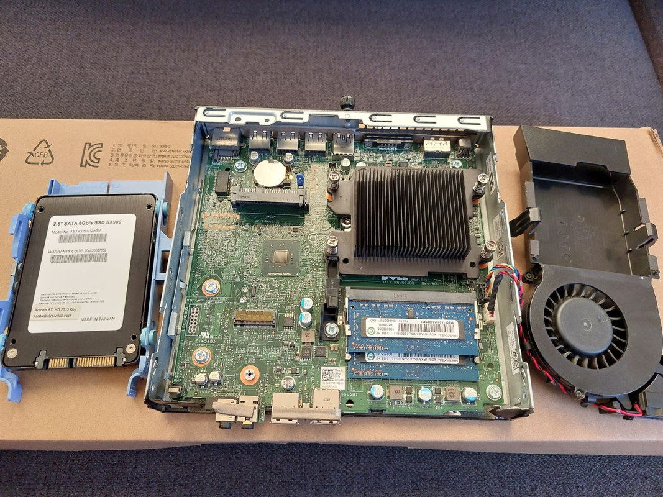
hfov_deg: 69.4
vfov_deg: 54.9
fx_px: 479
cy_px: 248
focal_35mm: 25
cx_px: 332
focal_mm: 5.23
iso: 160
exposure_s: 1/50
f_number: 1.8
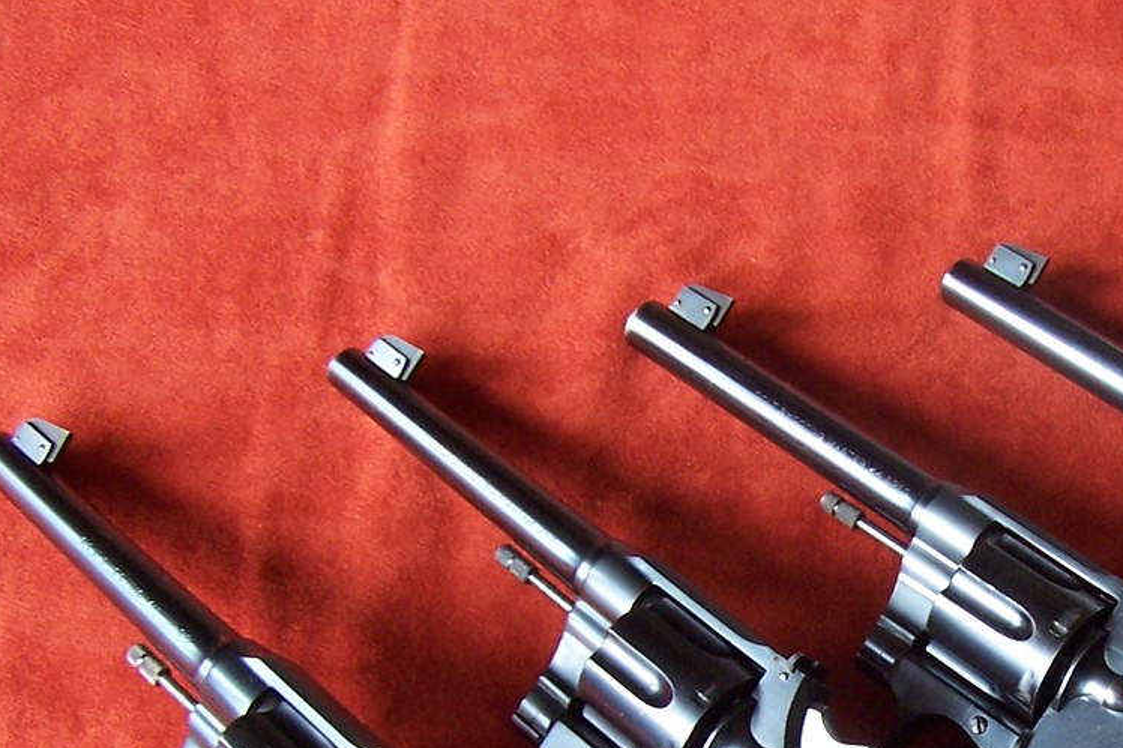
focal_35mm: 74
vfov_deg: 18.0
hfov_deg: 26.5
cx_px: 988
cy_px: 713
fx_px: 2307
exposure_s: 1/30
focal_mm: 6.3
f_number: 2.8
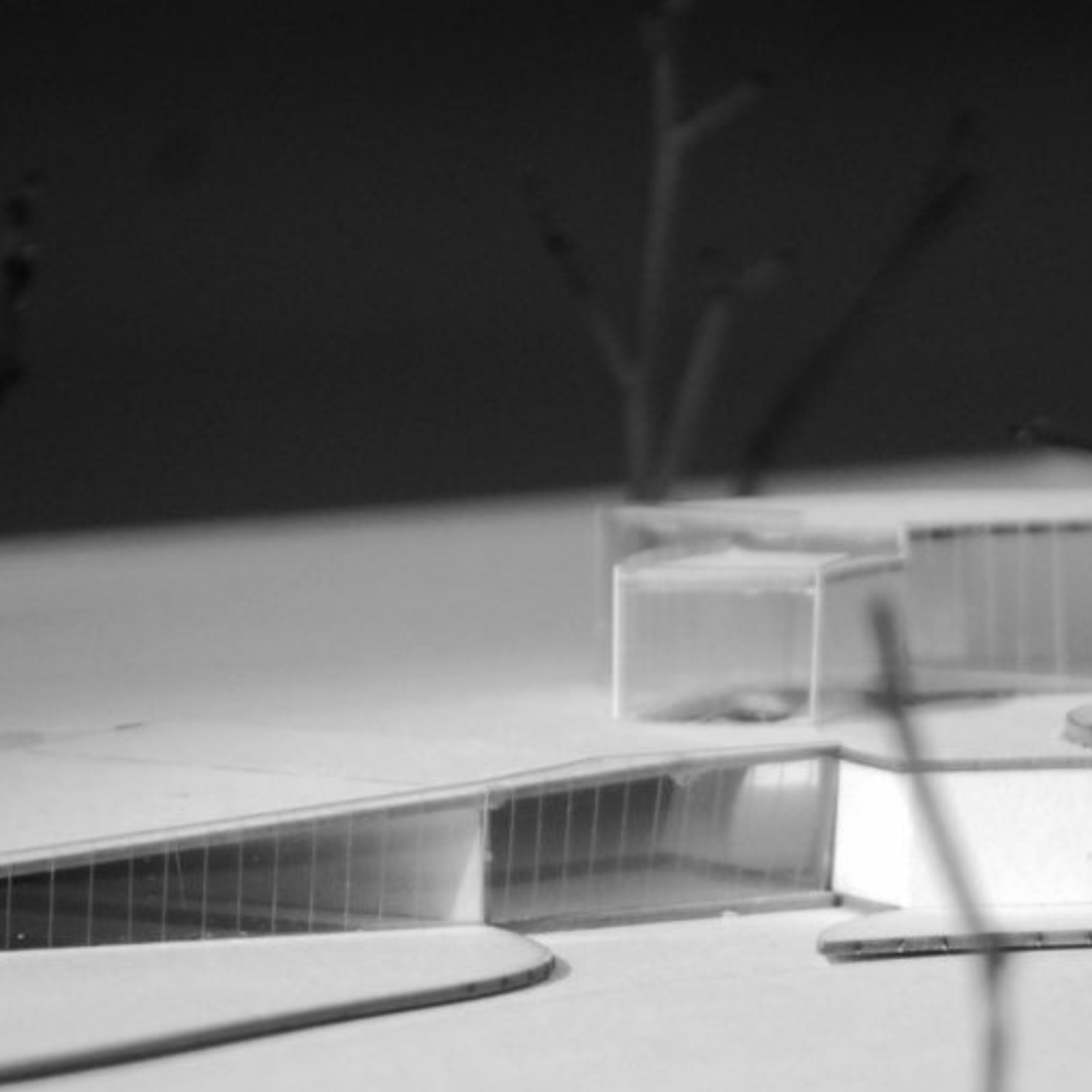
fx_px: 20022
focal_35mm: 561
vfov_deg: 3.1
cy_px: 787
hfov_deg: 3.1
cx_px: 647
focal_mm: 160
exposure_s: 1/2500
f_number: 6.3
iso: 800
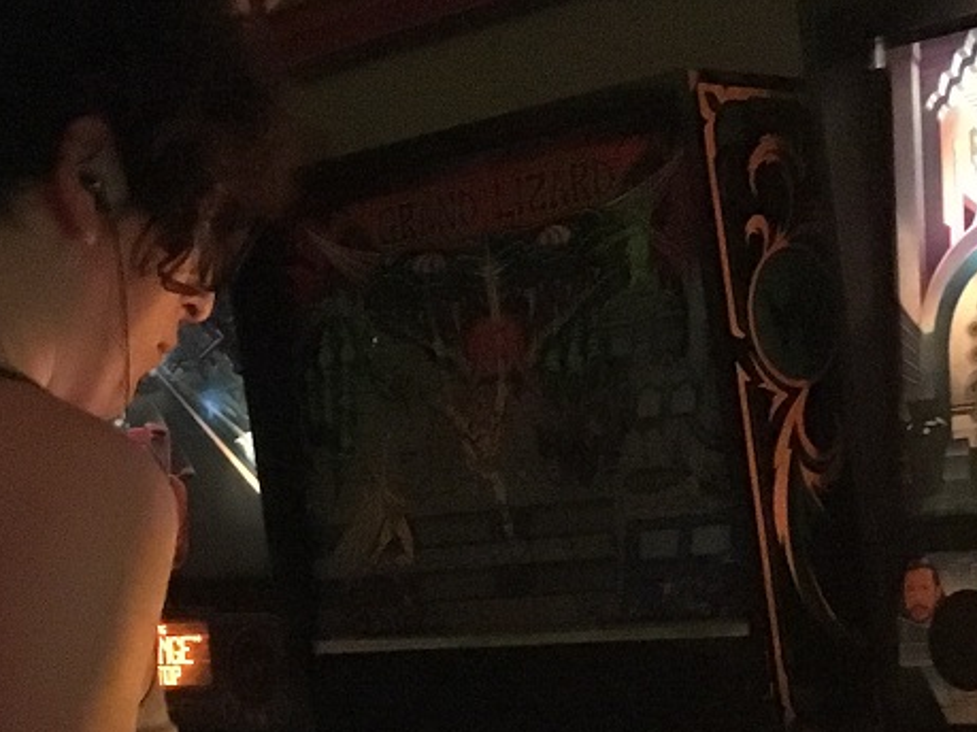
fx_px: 2568
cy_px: 838
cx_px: 492
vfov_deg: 15.7
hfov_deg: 21.5
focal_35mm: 91
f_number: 2.2
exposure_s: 1/15
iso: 2000
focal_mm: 4.15
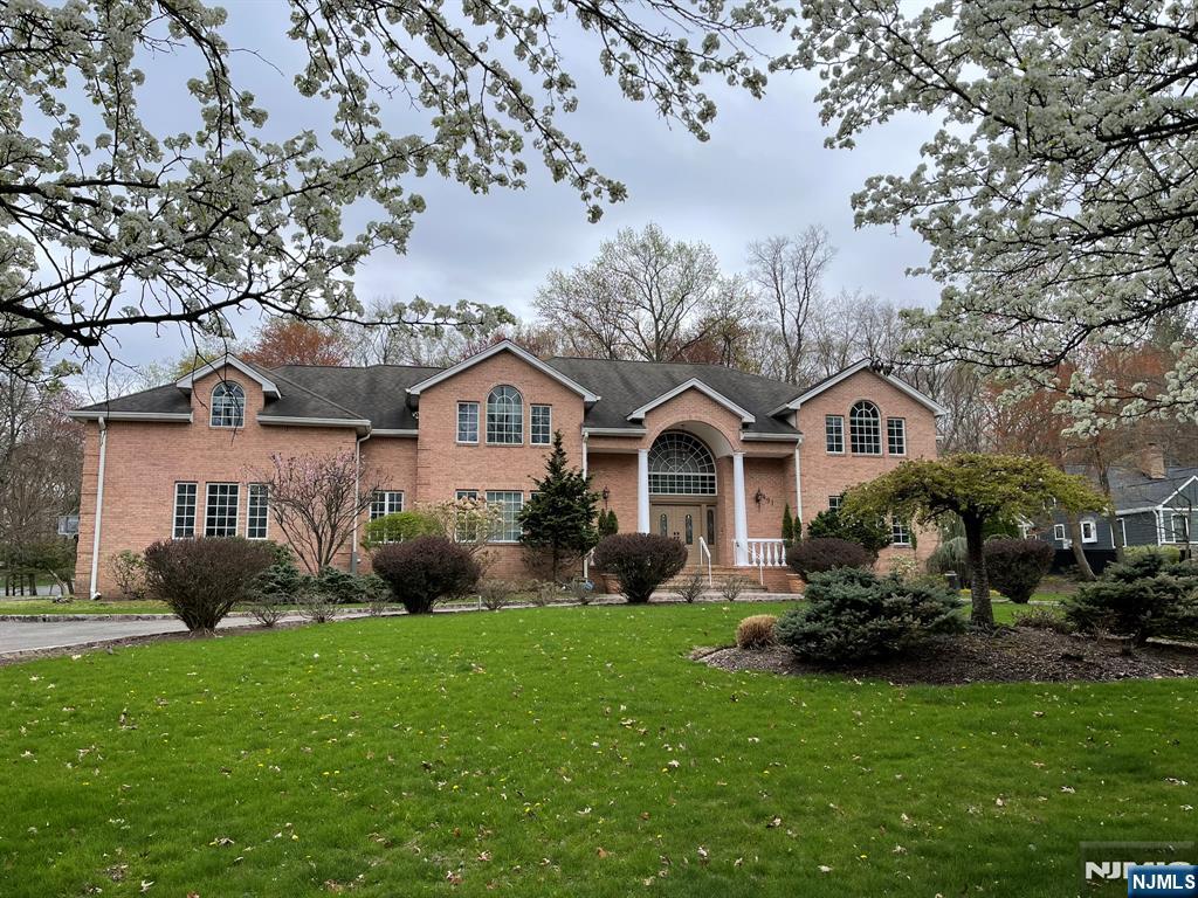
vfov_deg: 54.9
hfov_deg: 69.4
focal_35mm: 25
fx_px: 865
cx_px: 599
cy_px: 449
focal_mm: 5.1
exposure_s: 1/1912
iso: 32
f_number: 1.6
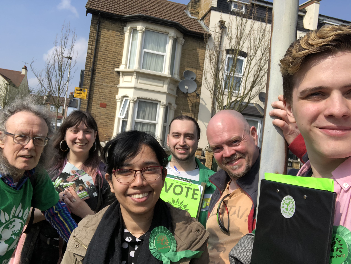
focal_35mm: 32
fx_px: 325
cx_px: 176
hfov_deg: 56.8
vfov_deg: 44.2
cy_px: 132
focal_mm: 2.87
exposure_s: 1/1167
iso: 20
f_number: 2.2
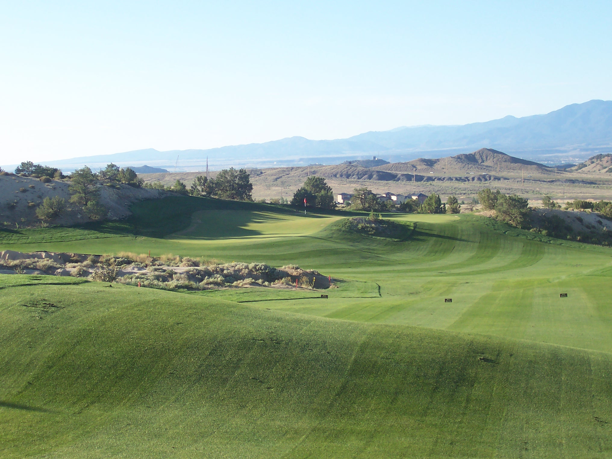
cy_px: 230
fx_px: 1255
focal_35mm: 71
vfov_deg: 20.7
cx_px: 306
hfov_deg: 27.4
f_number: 4
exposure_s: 1/350
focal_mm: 10.8
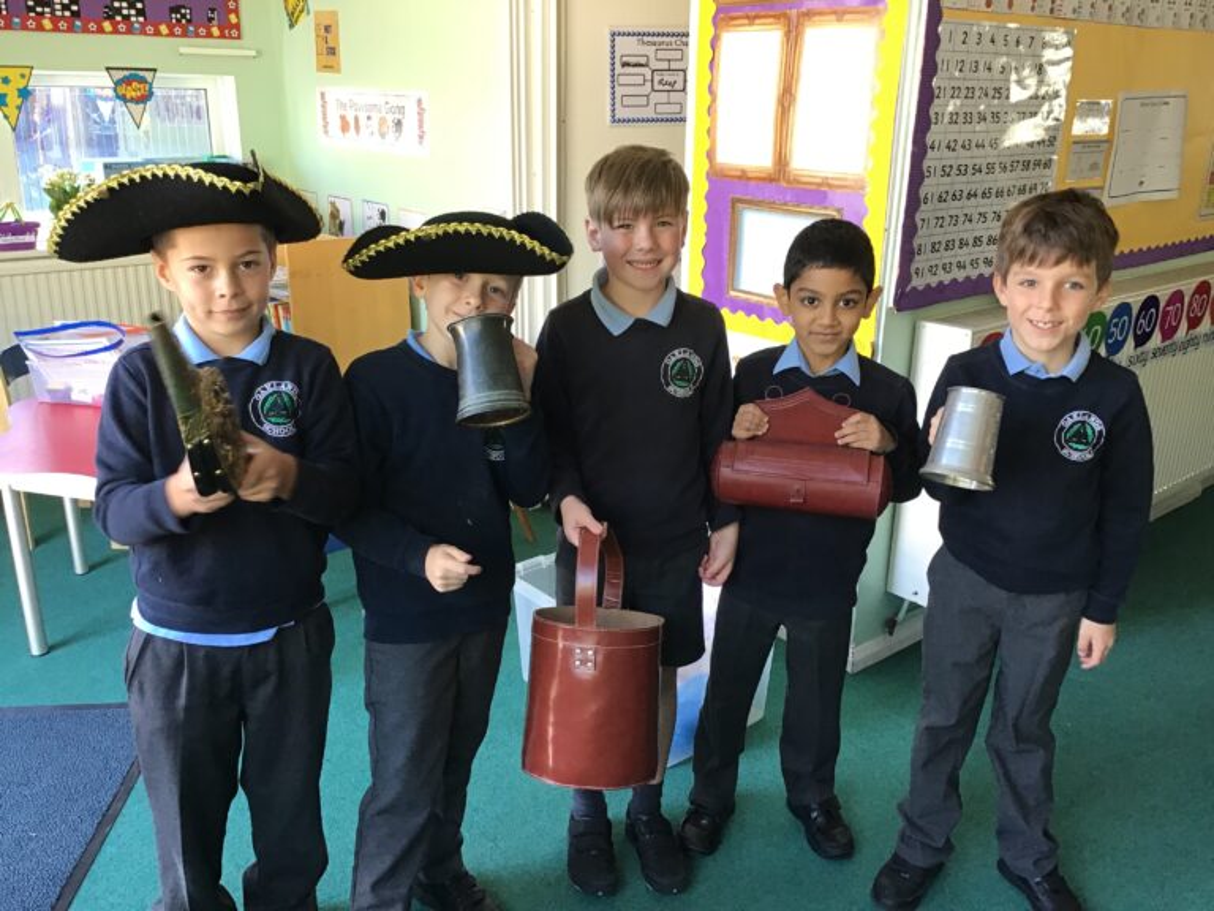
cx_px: 607
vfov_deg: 45.4
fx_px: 1087
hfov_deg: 58.4
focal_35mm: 31
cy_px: 456
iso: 80
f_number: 2.4
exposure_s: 1/33
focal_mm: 3.3
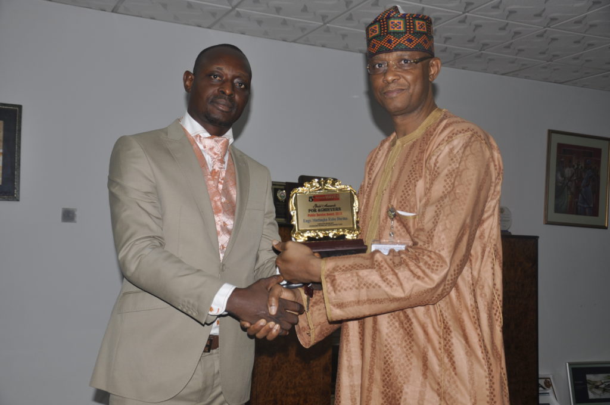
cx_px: 305
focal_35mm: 42
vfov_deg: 31.8
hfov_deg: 46.5
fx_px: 711
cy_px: 202
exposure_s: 1/60
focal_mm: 28
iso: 200
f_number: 4
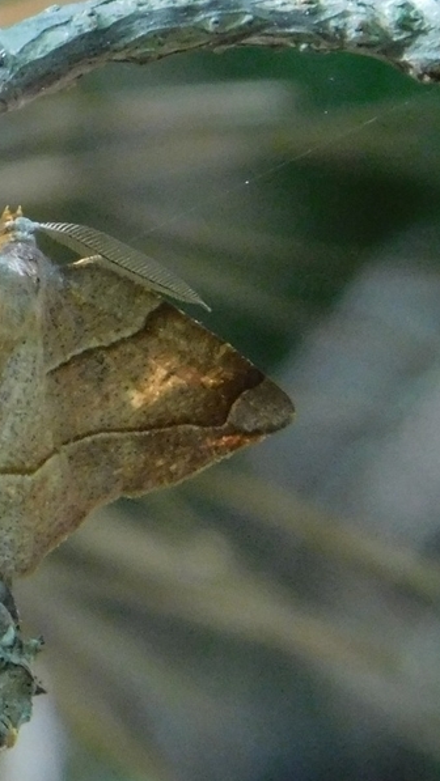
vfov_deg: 2.3
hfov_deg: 1.3
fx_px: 19509
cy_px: 391
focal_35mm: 941
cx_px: -38
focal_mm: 114.5
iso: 800
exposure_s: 1/80
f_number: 6.1
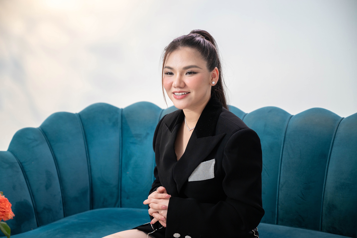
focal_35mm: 66
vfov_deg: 20.6
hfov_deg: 30.5
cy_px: 119
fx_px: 654
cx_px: 178
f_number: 4
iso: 500
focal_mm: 66
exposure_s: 1/125
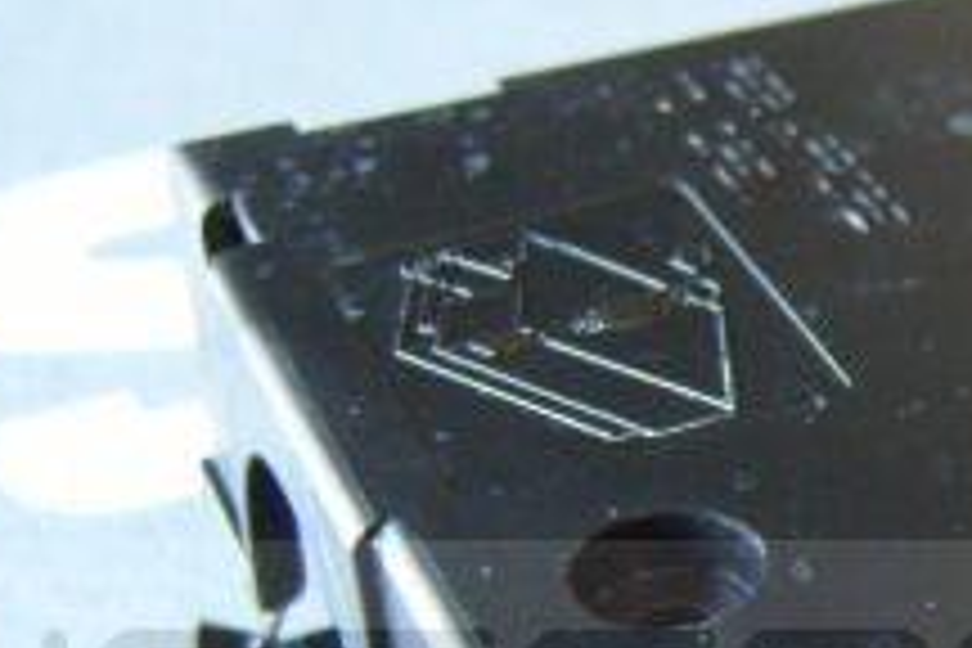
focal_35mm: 108
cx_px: 1228
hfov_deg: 17.8
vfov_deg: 12.5
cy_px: 675
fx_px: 2916
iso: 200
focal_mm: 7.4
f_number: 2.8
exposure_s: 1/20
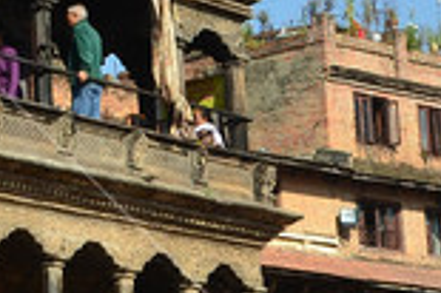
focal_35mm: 178
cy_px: -40
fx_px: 2178
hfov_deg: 11.3
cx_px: -128
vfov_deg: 7.6
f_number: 8
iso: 125
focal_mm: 18
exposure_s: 1/250
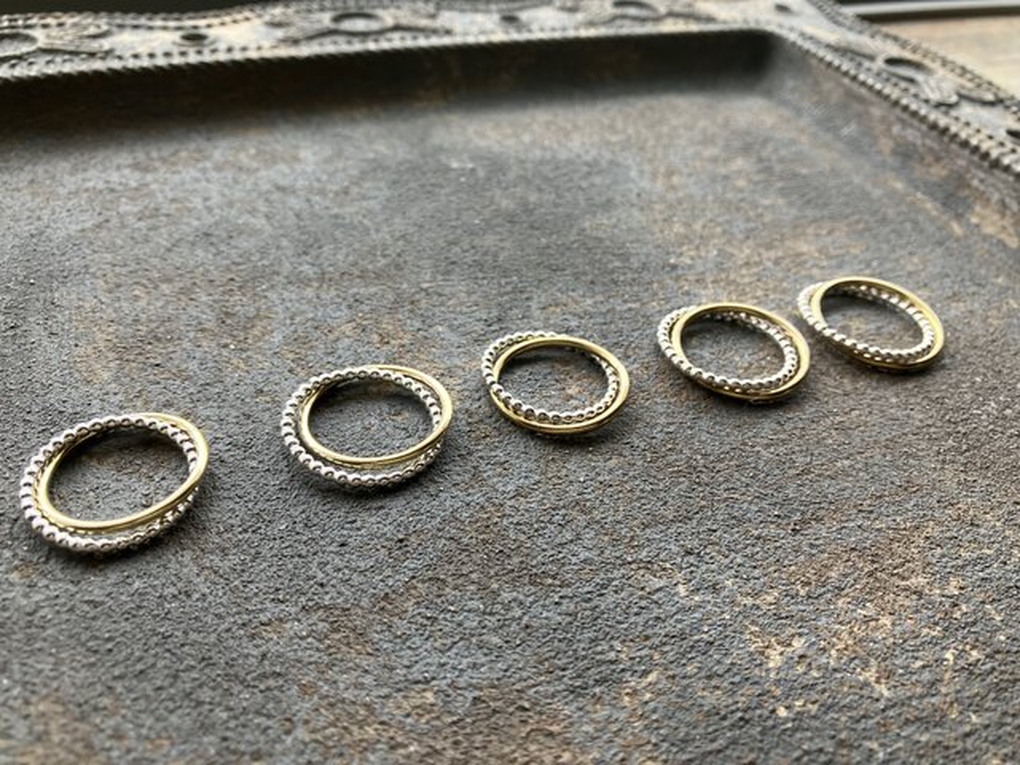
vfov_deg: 49.7
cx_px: 510
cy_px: 382
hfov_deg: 63.4
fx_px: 825
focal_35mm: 28
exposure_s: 1/121
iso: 64
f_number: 1.8
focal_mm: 3.99
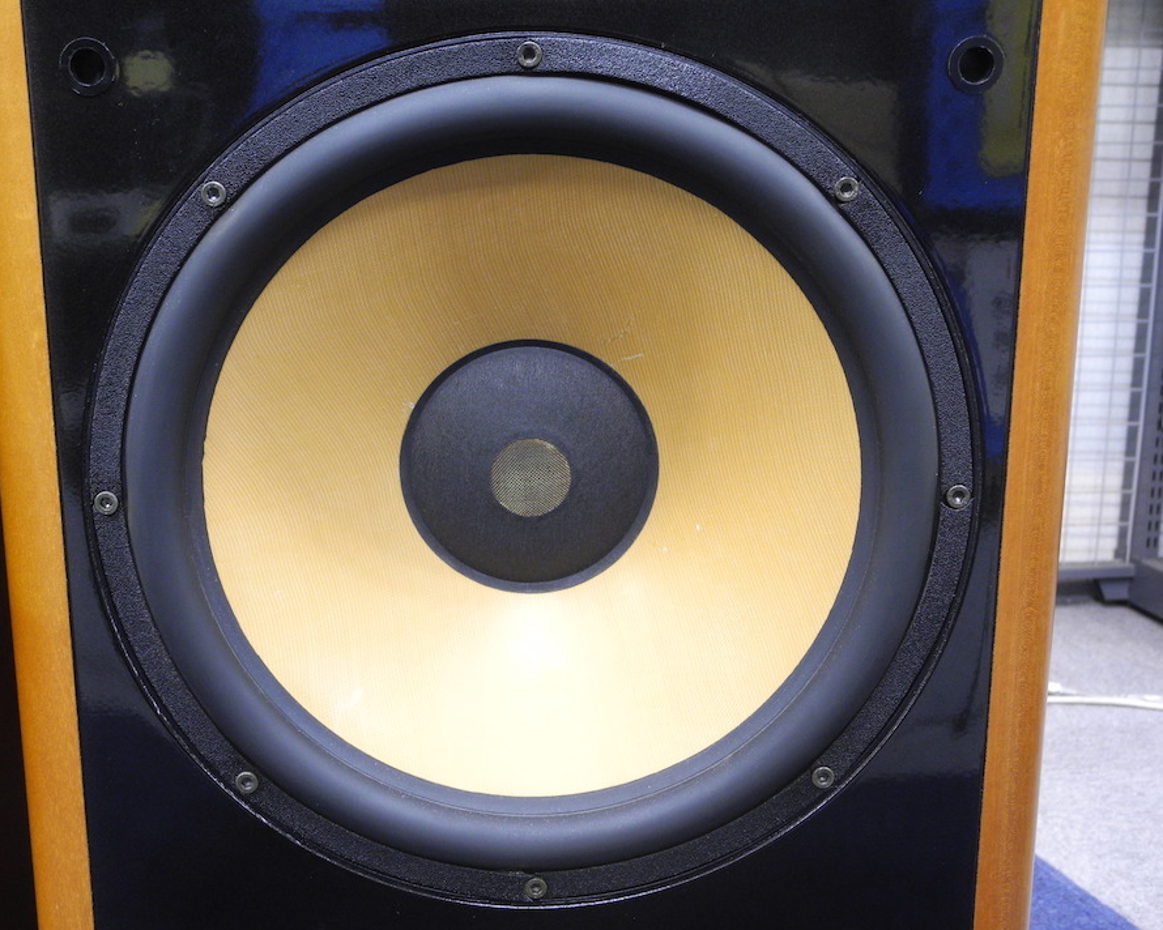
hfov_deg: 45.8
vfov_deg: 37.3
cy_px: 464
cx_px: 538
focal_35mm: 40
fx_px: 1377
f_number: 3.2
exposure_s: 1/14.6
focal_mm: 8.1
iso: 400
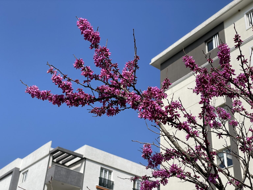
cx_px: 126
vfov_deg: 28.0
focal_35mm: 52
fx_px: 380
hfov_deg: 36.8
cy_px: 95
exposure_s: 1/1712
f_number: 2
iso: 25
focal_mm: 6
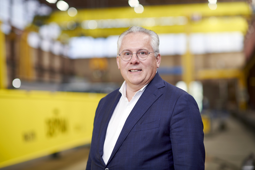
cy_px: 85
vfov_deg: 16.1
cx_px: 128
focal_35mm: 85
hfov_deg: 23.9
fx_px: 602
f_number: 2.2
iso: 100
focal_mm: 85
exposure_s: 1/80
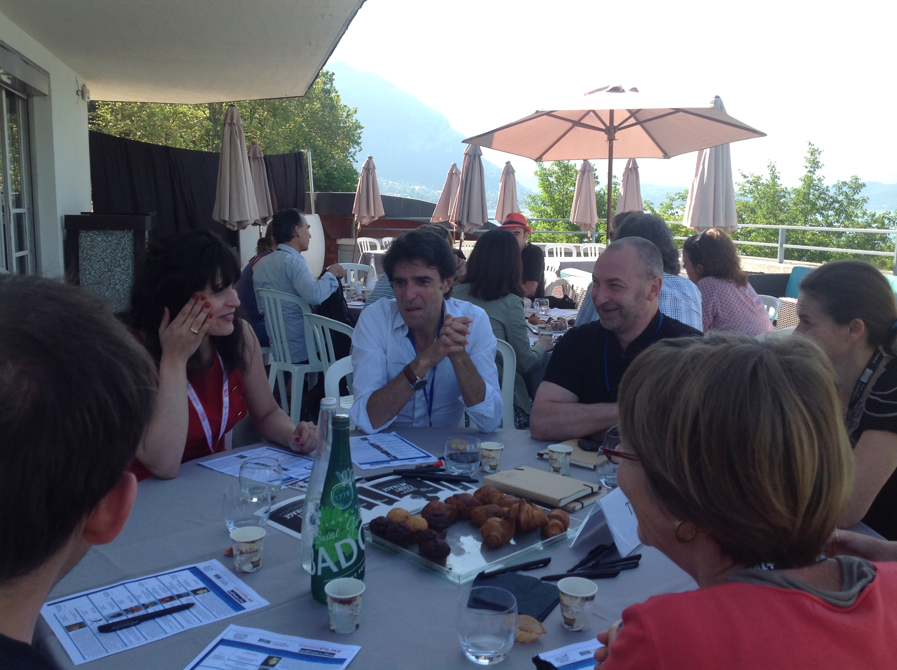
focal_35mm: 35
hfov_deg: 52.7
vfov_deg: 40.6
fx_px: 906
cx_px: 448
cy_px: 335
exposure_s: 1/521
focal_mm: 4.28
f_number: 2.4
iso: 50
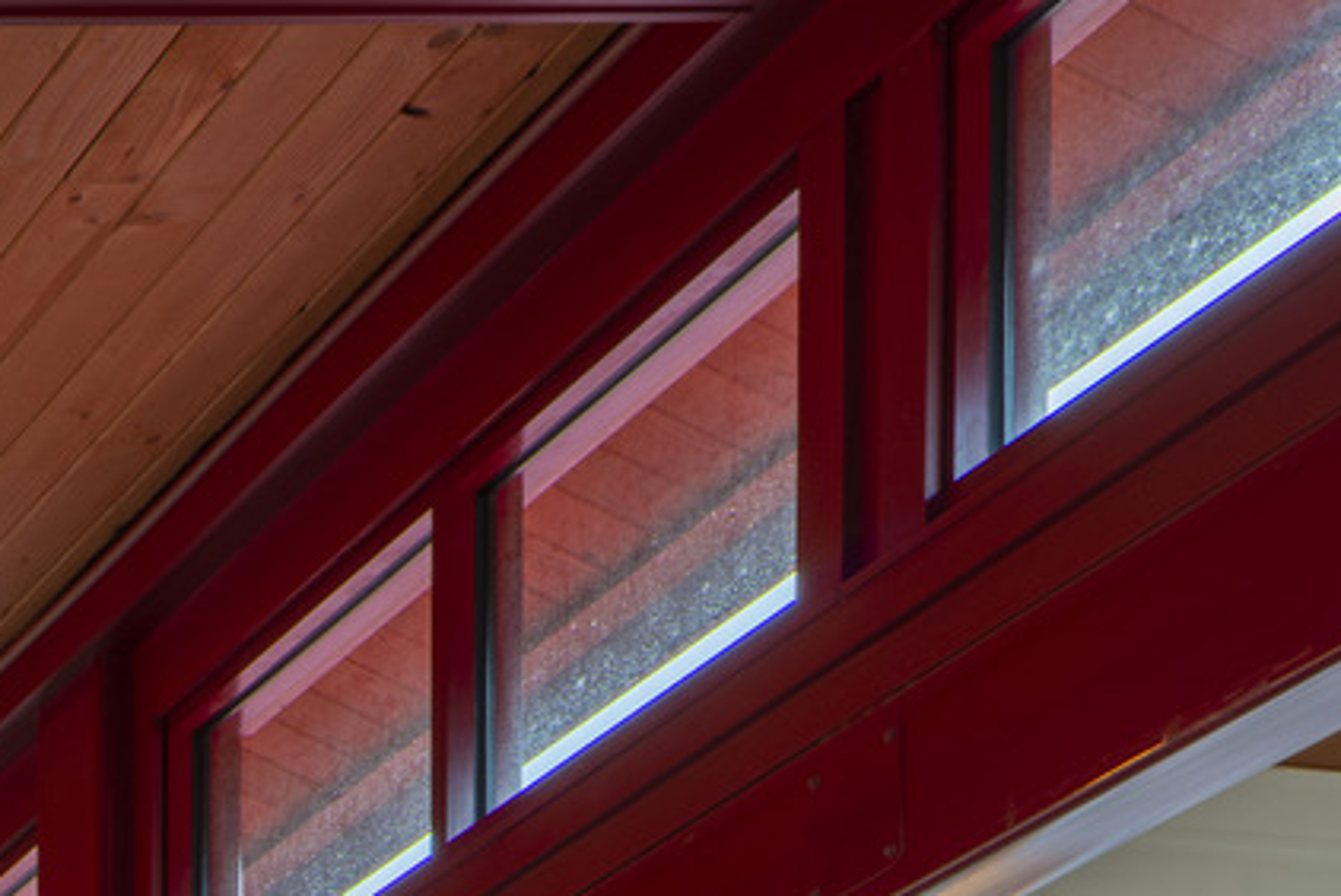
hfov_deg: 15.3
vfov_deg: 12.7
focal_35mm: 91
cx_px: -1697
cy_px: 1924
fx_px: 3392
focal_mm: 20
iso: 100
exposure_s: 1
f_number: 16
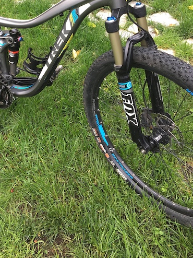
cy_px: 56
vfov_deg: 39.1
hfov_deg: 30.4
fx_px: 350
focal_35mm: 47
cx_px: 50
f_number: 2.2
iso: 32
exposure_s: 1/120
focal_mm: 4.15
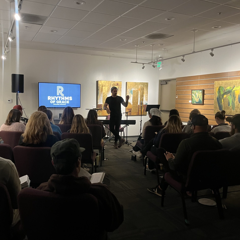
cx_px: 104
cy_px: 119
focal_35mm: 31
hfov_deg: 52.4
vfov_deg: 52.5
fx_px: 243
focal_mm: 5.1
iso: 500
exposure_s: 1/40
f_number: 1.6
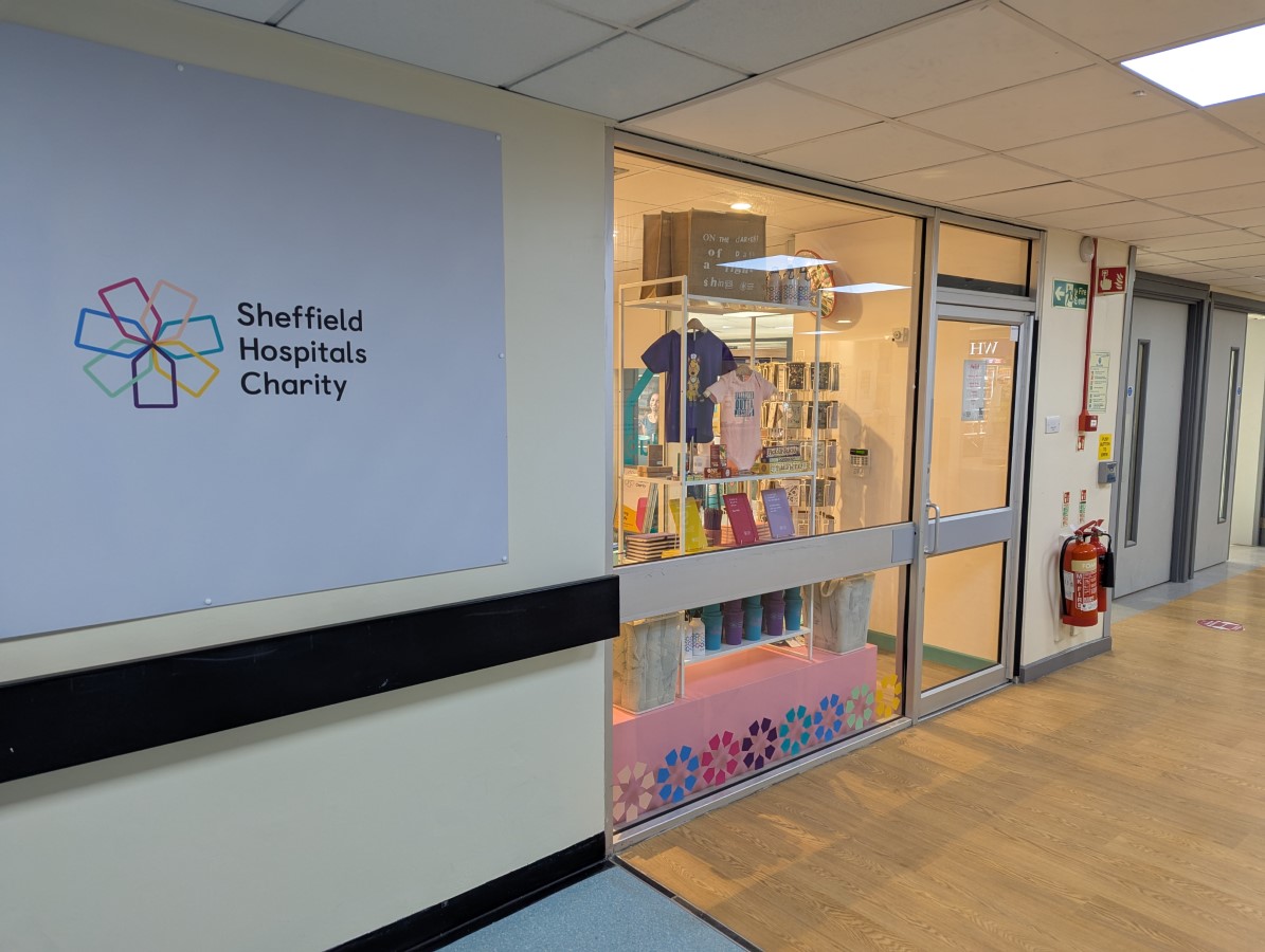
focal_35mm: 24
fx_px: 878
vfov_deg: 56.9
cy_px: 476
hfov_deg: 71.5
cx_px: 632
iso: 50
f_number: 1.85
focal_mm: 6.81
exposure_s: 1/33.3
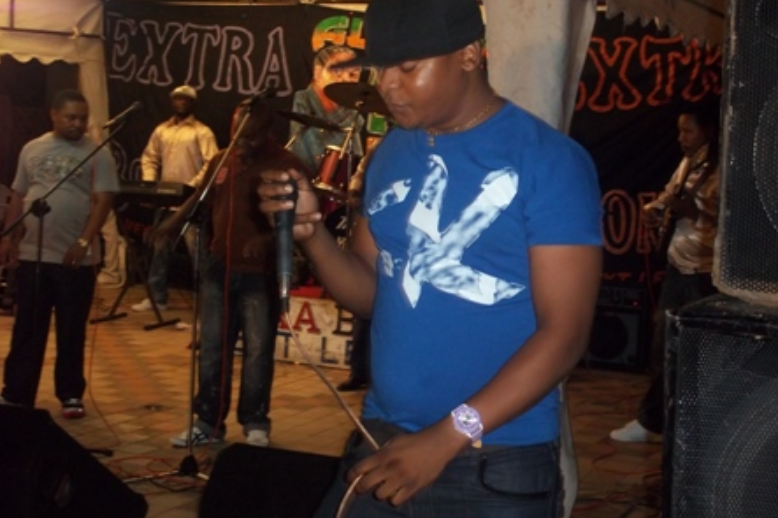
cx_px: 386
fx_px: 1296
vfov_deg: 22.6
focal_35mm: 60
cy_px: 248
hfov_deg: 33.4
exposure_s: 1/40
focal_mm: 10.1
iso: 320
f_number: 3.9
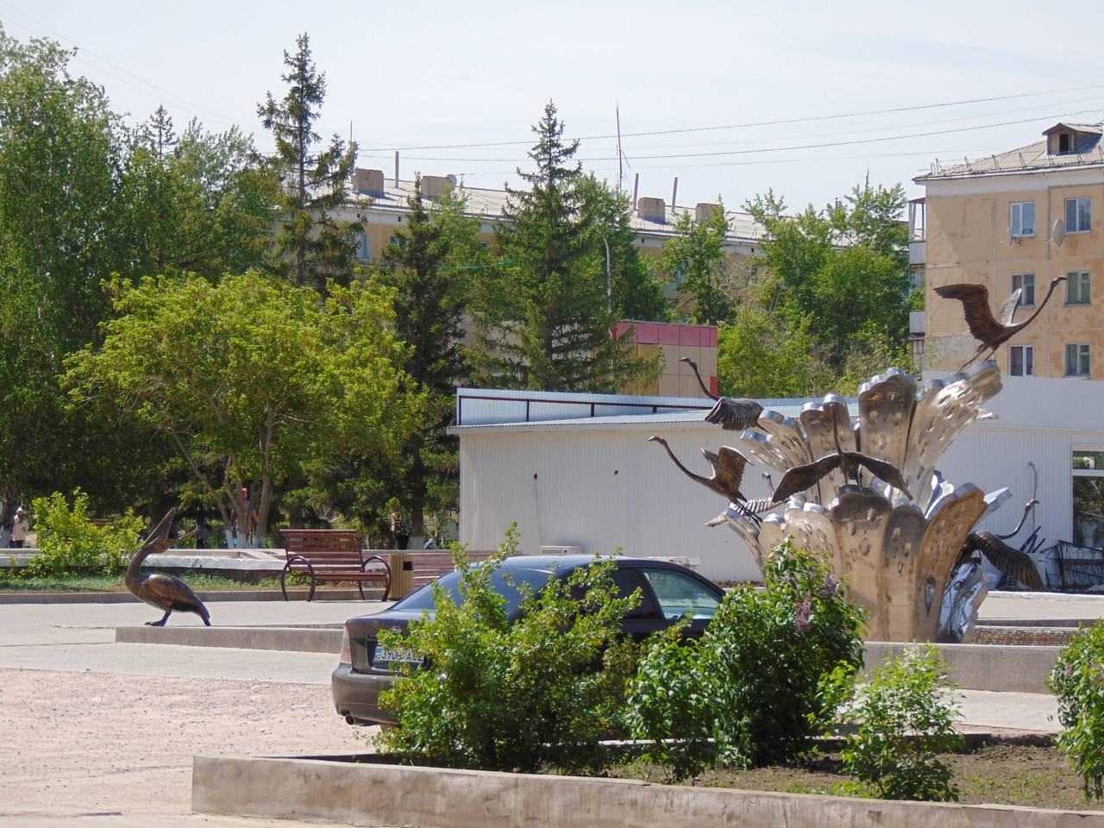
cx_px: 552
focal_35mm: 133
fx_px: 4242
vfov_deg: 11.1
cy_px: 414
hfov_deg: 14.8
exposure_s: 1/800
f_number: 4
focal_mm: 23.9
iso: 80
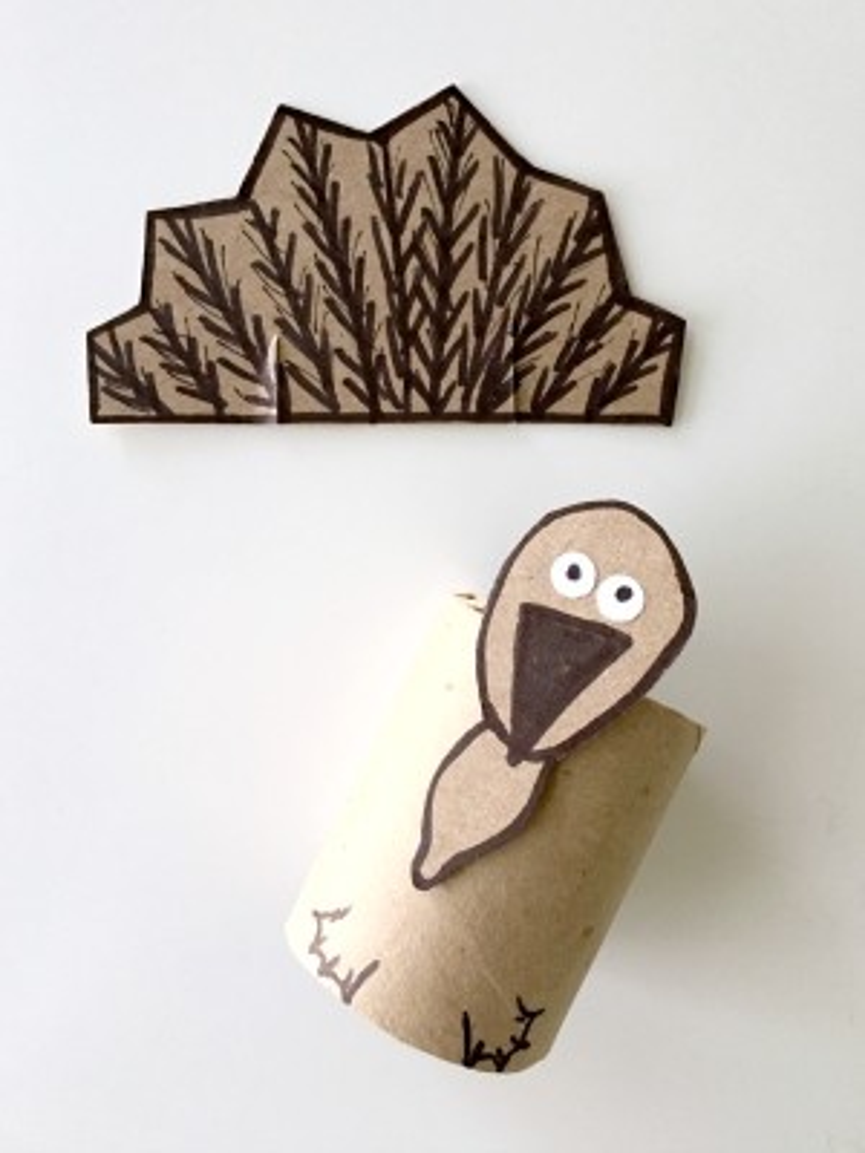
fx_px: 966
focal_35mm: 29
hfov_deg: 48.2
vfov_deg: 61.7
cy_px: 576
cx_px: 432
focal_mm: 4.15
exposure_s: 1/30
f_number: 2.2
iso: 160
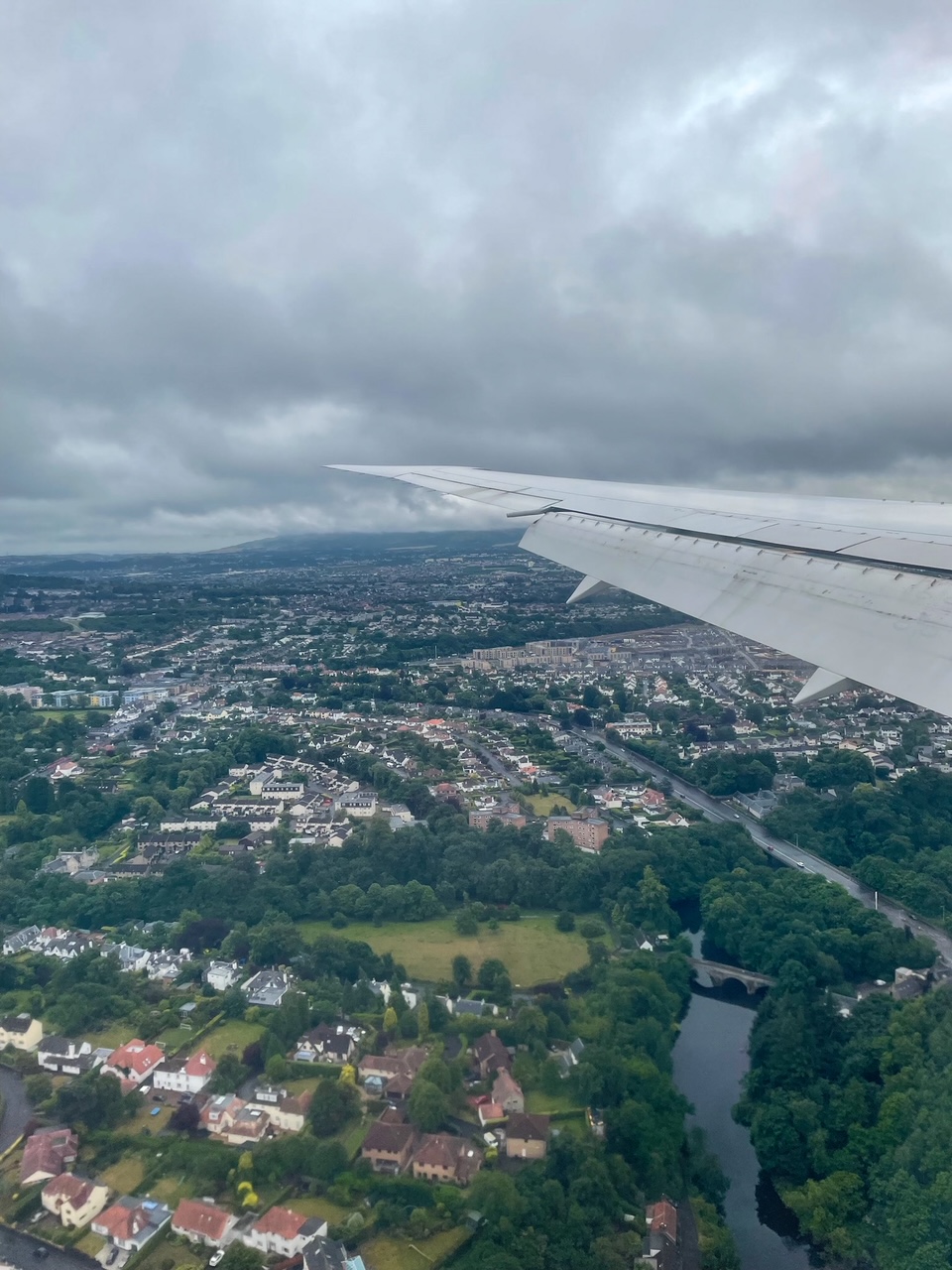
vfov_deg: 67.3
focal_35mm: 26
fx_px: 953
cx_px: 476
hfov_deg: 53.1
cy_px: 635
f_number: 1.6
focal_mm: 4.2
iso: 32
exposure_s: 1/850
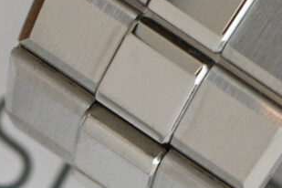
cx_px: 486
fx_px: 3117
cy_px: -394
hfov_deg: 5.1
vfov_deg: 3.4
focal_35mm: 398
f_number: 5.6
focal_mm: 60
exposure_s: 1/160
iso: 400
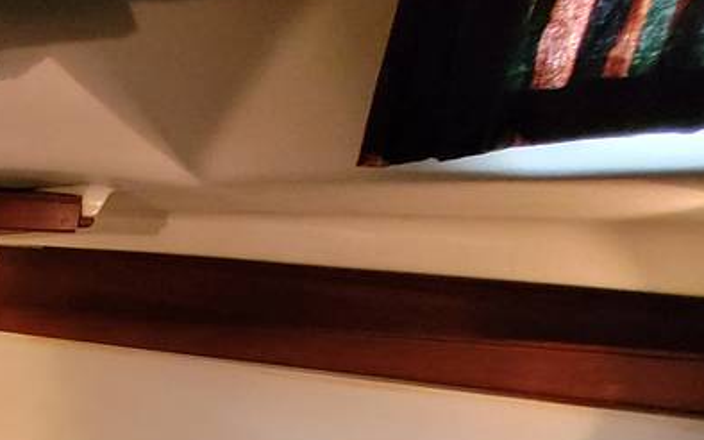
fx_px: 671
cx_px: -175
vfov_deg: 29.5
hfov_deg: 38.0
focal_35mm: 35
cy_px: 565
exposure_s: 1/30
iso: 640
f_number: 2.2
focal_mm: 1.74
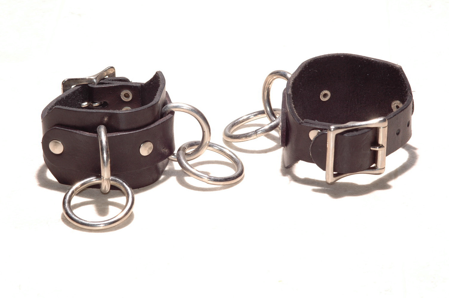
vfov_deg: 18.1
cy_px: 149
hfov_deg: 27.0
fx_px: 935
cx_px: 224
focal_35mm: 75
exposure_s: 1/500
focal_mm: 50
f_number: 8
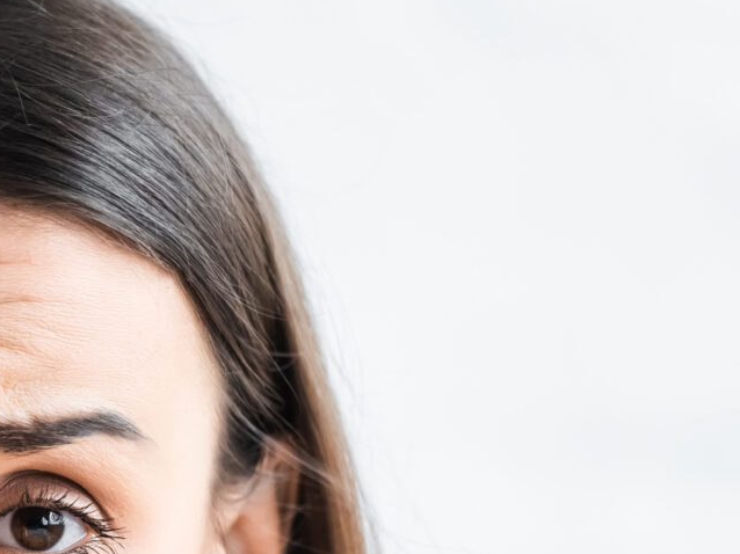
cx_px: -327
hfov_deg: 3.6
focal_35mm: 556
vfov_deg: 2.7
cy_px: 631
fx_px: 11881
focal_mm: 180
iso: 500
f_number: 3.5
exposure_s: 1/125
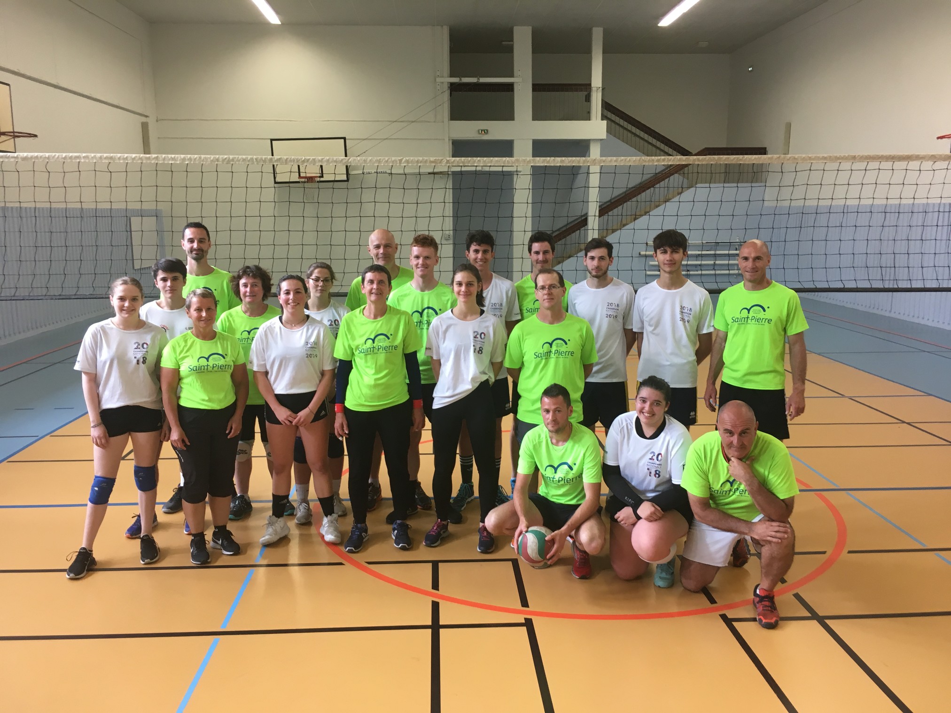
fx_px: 797
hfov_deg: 61.7
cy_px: 356
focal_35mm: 29
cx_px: 476
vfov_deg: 48.2
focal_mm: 4.15
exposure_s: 1/33
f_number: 2.2
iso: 64
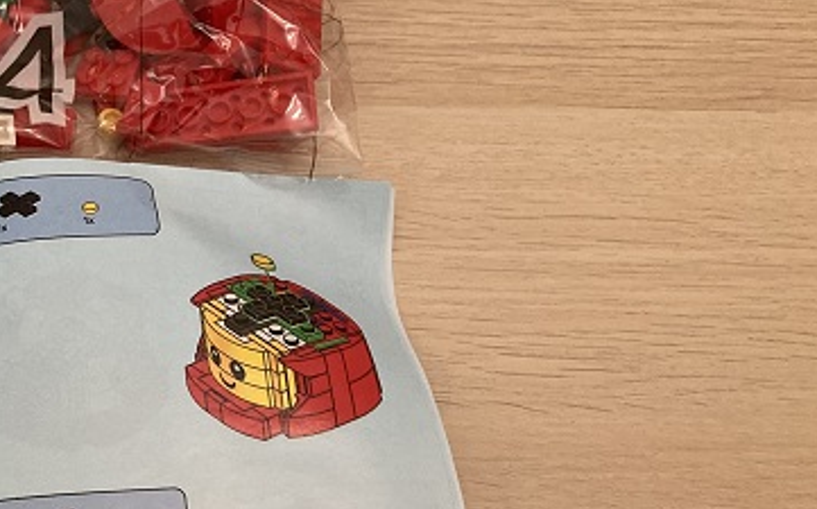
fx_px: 1313
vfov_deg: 21.8
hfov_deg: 32.2
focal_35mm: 59
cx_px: 28
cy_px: 364
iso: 160
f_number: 1.8
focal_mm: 3.99
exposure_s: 1/60
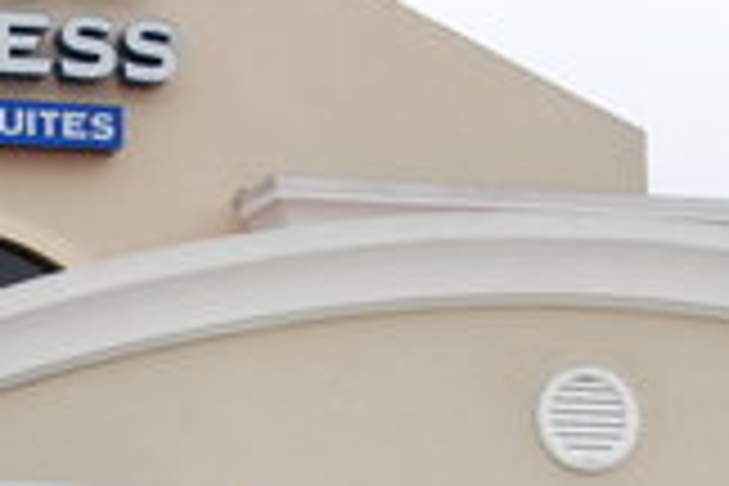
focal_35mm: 297
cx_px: 0
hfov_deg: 6.9
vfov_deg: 4.6
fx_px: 6014
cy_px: 713
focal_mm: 40
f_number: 6.3
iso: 100
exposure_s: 1/160
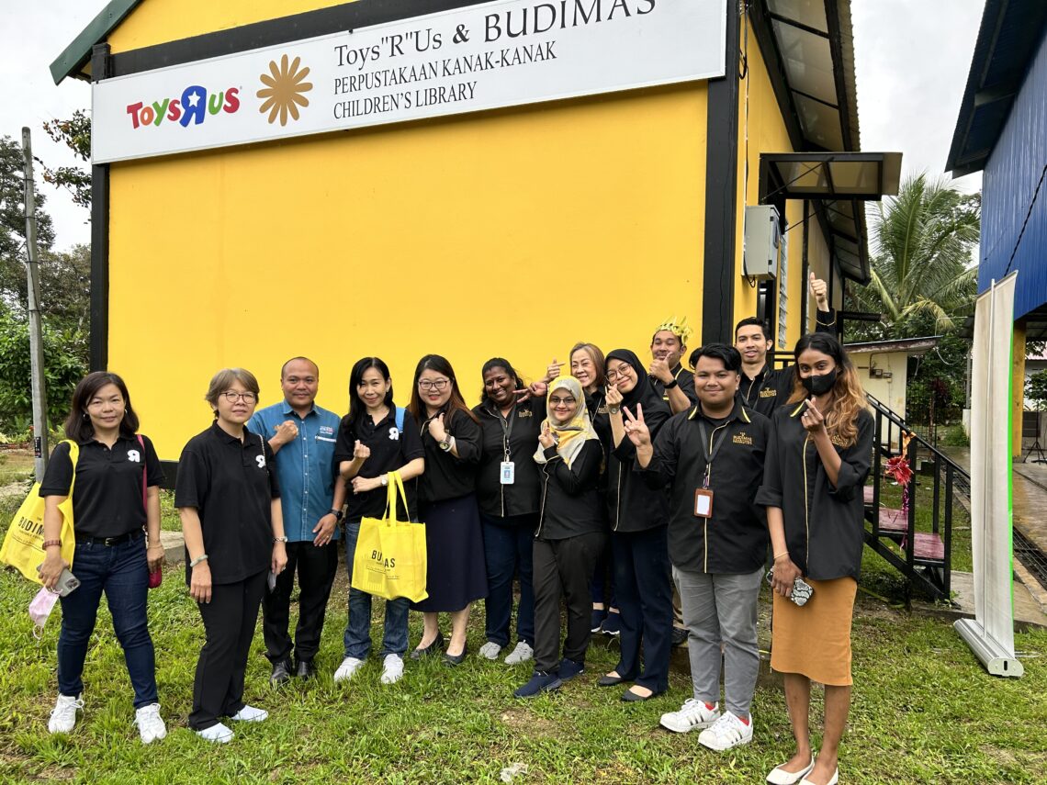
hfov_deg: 67.3
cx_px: 524
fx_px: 786
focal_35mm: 26
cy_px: 392
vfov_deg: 53.1
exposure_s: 1/476
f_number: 1.5
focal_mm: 5.7
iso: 50
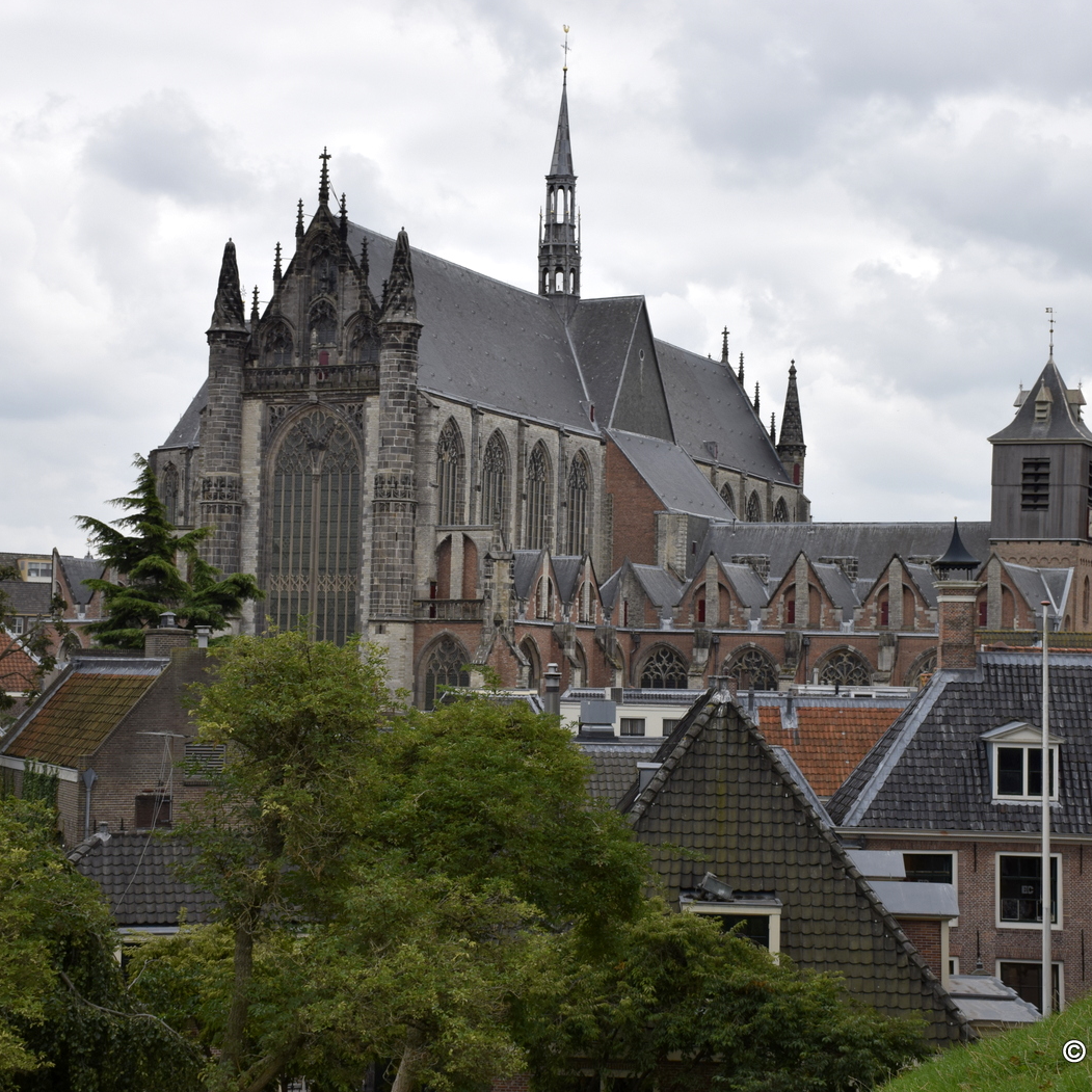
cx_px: 522
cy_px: 549
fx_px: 2356
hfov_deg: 26.1
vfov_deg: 26.1
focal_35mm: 66
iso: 200
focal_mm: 34
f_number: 9
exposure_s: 1/320
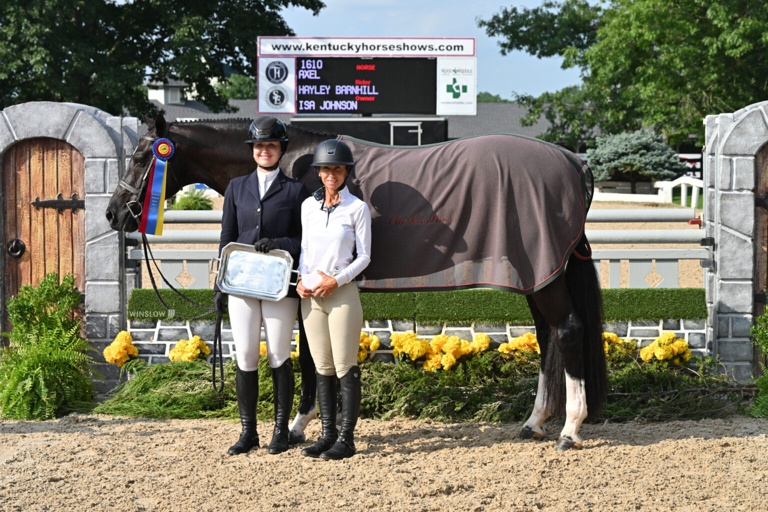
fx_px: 1856
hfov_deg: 23.4
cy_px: 256
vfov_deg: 15.7
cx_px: 384
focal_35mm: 87
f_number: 8
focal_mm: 87
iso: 640
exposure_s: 1/1250
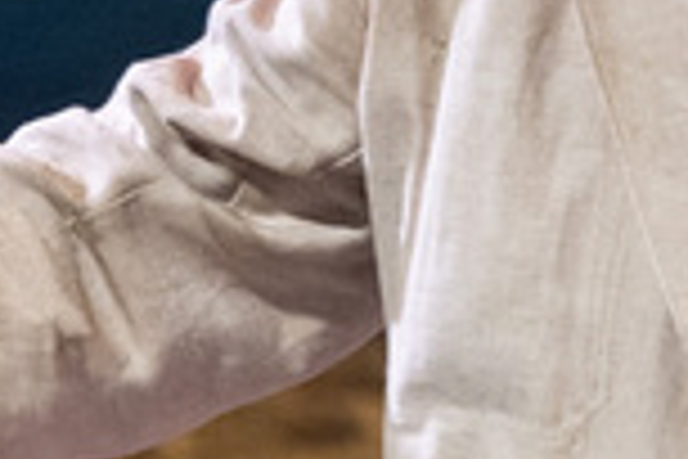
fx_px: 17848
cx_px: 340
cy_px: 135
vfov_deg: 1.5
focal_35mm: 934
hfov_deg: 2.2
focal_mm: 127
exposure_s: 1/200
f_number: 4.5
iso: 2000
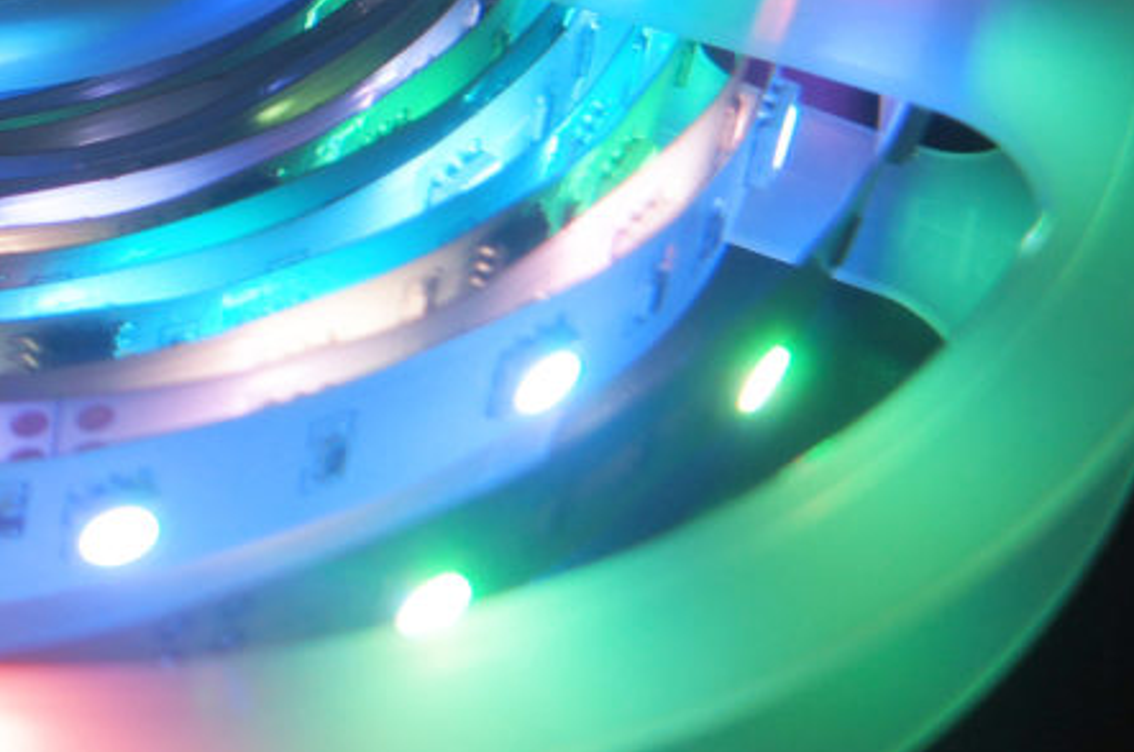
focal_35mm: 94
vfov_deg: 14.3
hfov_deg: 18.9
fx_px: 2957
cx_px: -611
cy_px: 33
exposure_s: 1/160
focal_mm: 18
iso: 100
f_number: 4
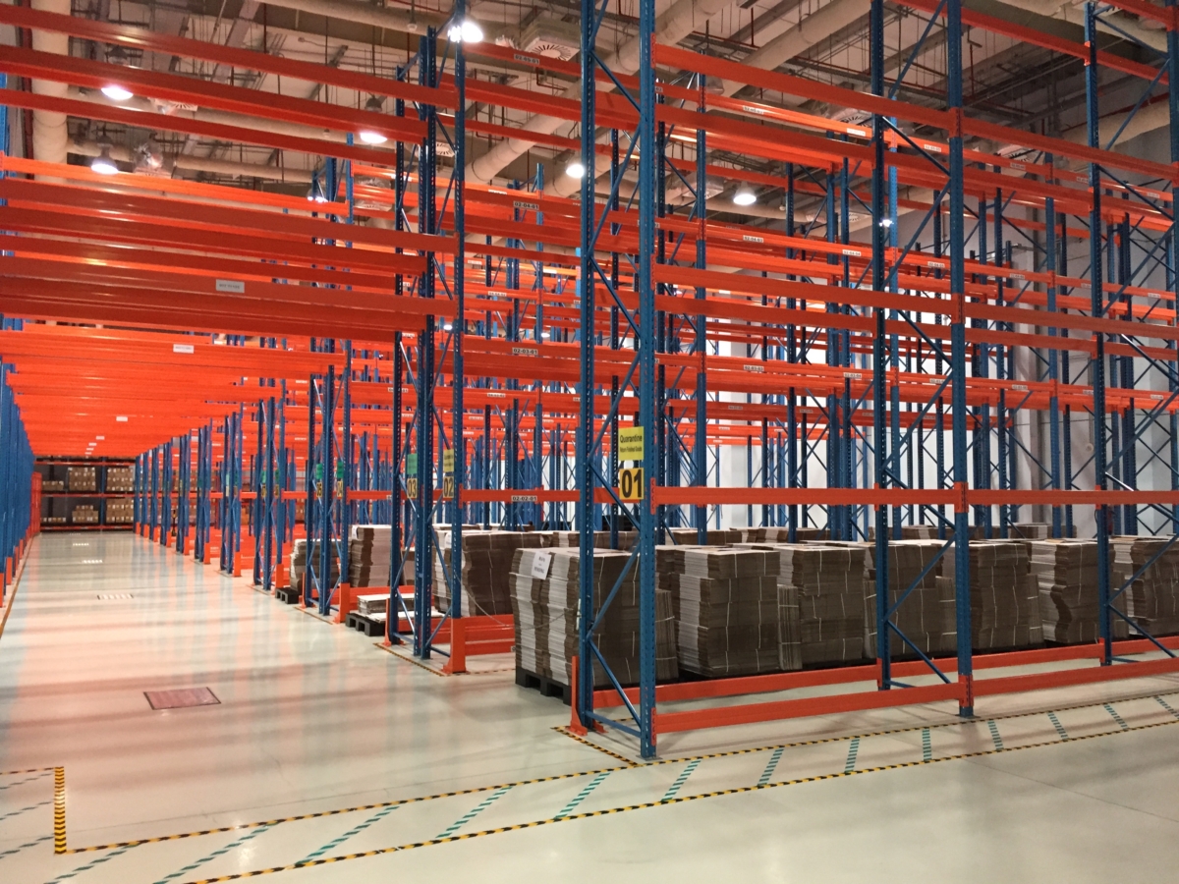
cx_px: 590
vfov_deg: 48.2
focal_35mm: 29
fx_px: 988
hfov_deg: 61.7
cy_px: 442
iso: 160
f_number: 2.2
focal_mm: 4.15
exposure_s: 1/30
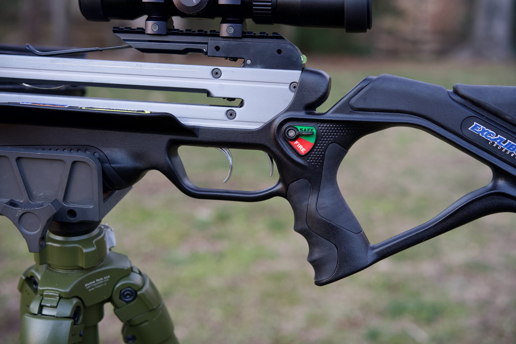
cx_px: 258
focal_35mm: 55
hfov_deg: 36.2
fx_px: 788
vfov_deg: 24.6
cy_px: 172
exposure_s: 1/100
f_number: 4
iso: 640
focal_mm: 55
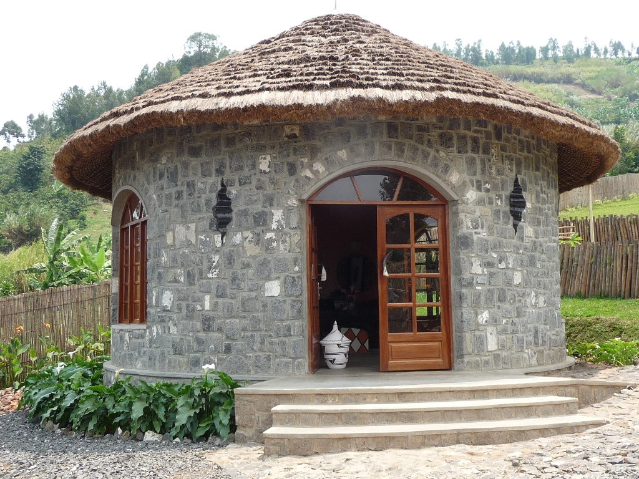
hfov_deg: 47.9
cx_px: 320
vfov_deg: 36.8
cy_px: 240
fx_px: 720
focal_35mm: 39
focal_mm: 4.7
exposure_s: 1/400
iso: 100
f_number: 3.3
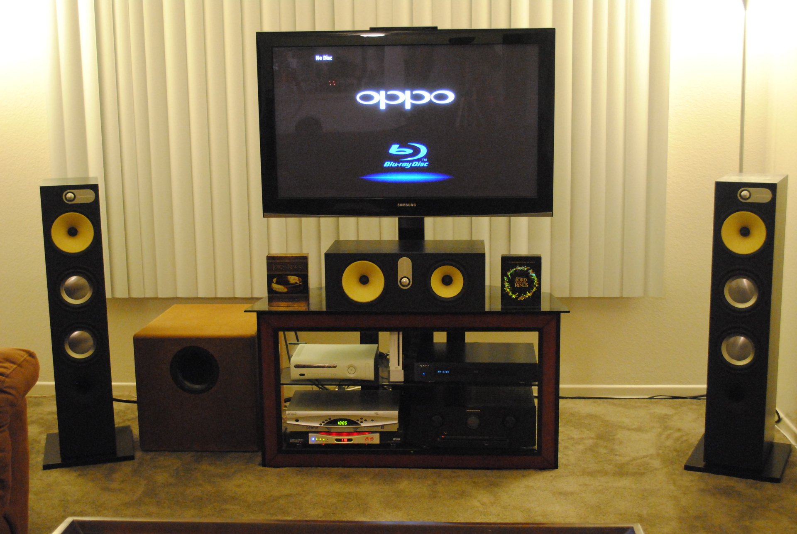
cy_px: 267
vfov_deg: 28.1
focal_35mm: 48
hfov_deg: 41.1
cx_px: 398
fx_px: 1064
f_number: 4.8
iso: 1600
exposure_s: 1/10
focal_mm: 32
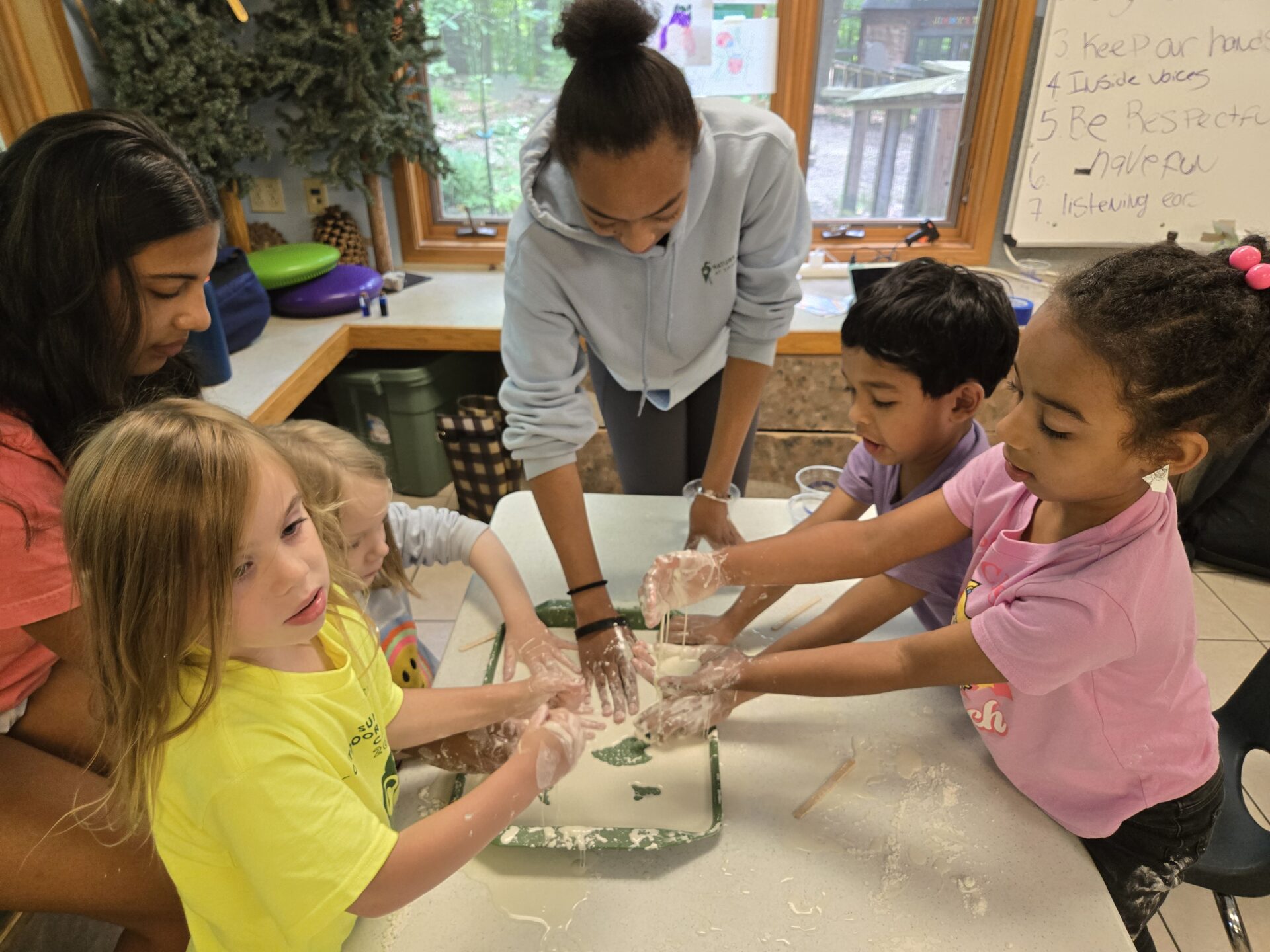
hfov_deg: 73.9
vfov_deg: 58.9
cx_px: 635
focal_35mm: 23
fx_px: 844
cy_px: 476
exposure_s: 1/120
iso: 400
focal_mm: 5.4
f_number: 1.8
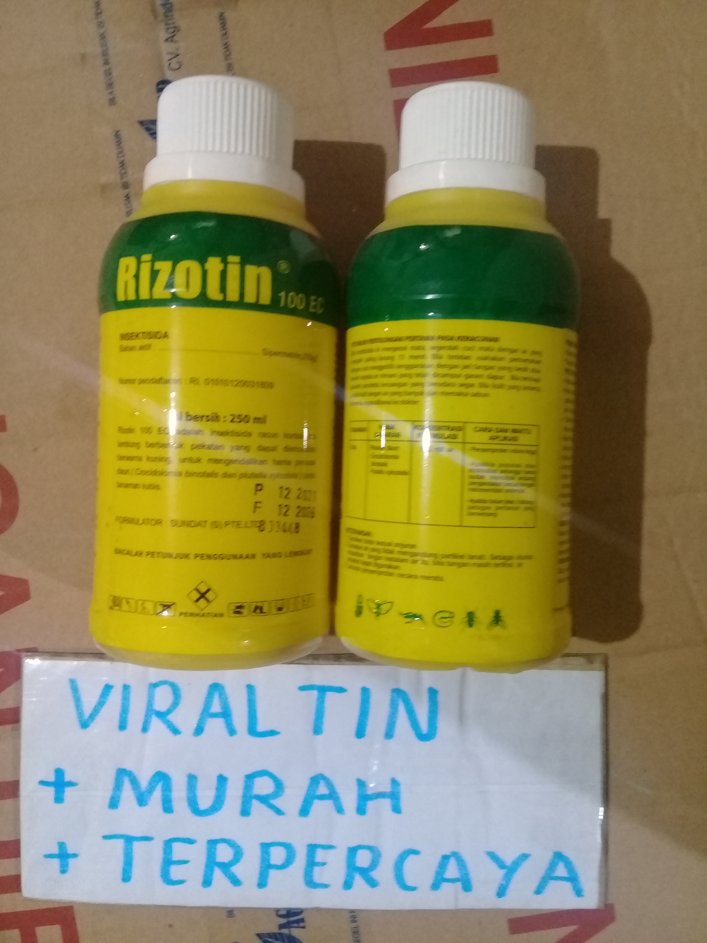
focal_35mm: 31
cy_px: 472
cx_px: 354
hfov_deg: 45.4
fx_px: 844
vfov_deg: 58.4
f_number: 2.2
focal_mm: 3.3
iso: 250
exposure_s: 1/15
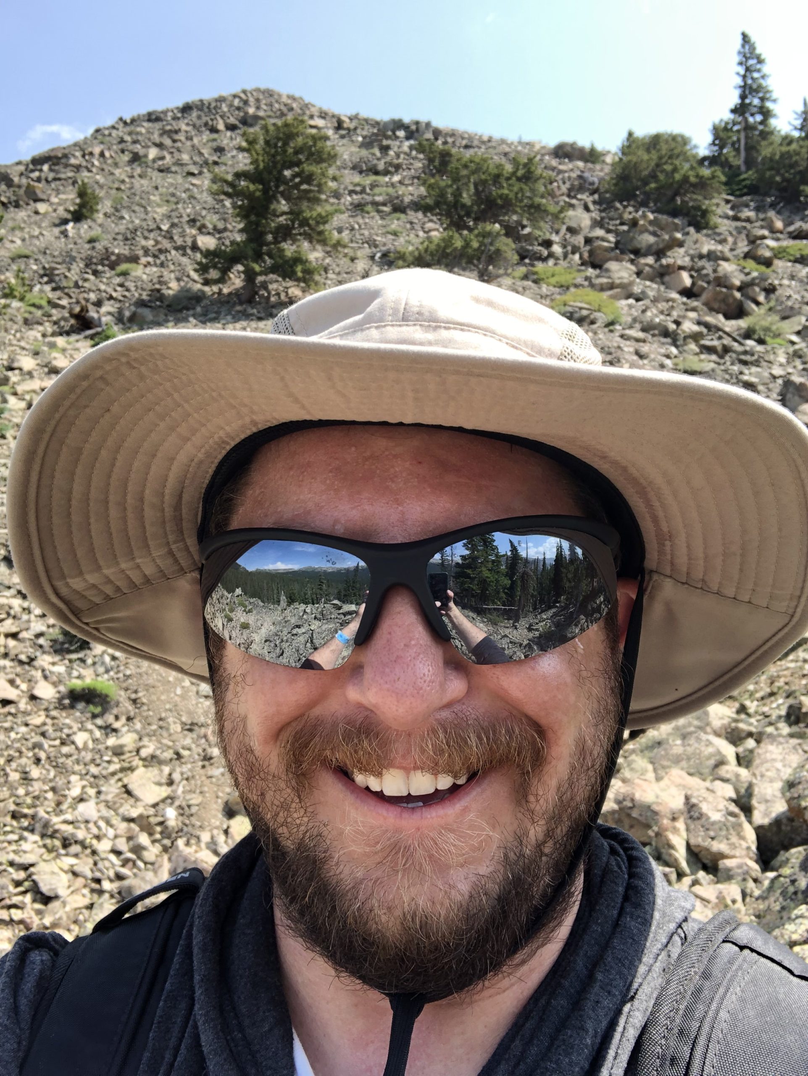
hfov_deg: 44.2
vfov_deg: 56.8
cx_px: 404
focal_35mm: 32
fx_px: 995
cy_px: 538
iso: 20
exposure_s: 1/120
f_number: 2.2
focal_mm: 2.87
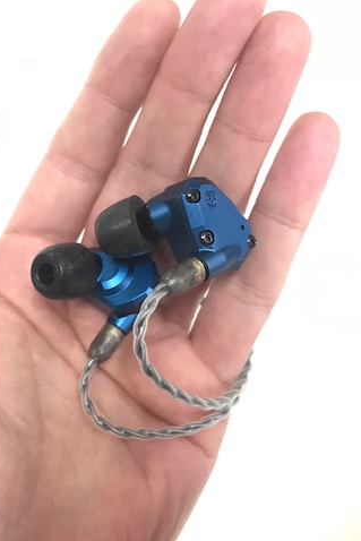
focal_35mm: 39
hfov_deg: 33.3
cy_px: 270
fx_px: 586
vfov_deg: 49.5
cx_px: 74
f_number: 1.8
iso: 50
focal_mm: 3.99
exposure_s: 1/15
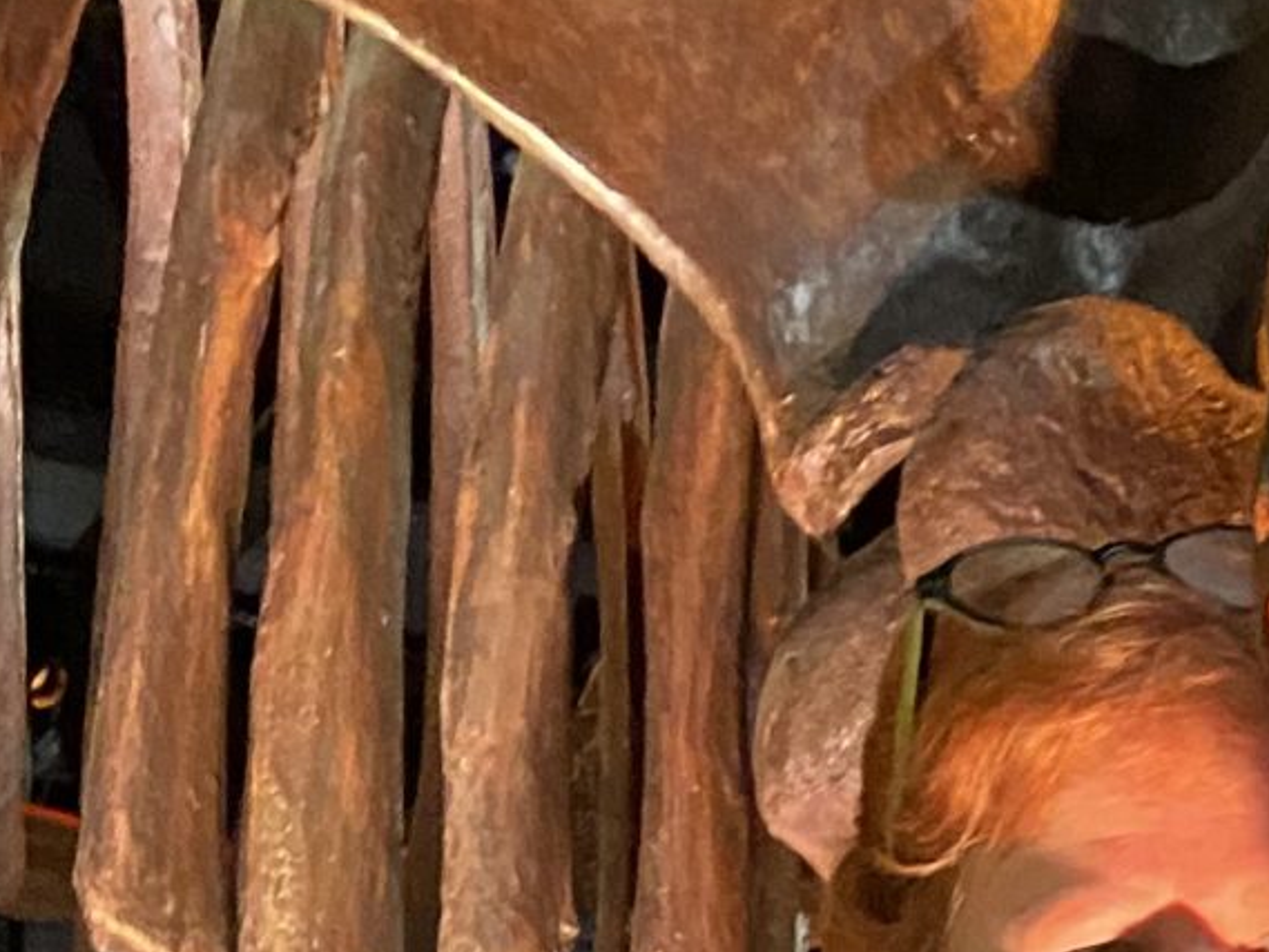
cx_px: 1809
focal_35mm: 117
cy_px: 2470
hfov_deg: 15.7
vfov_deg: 10.4
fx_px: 4290
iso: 640
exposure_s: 1/40
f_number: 1.8
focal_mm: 4.25
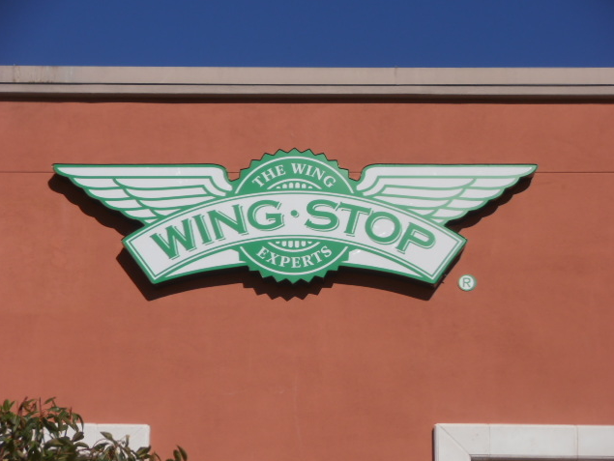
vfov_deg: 10.7
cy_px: 231
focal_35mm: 139
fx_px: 2467
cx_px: 307
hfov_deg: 14.2
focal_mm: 24.39
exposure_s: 1/1250
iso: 80
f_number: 5.8
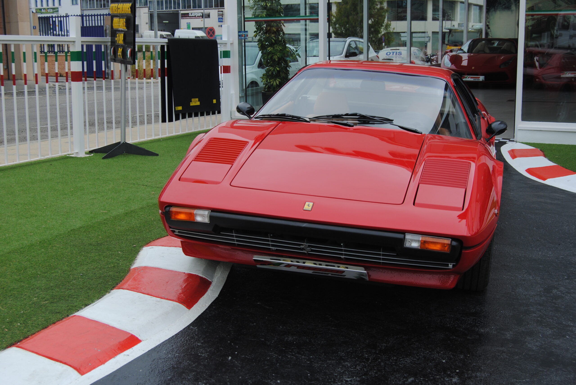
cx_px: 288
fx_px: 745
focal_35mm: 46
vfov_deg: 29.0
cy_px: 192
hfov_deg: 42.3
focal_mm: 31
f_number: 8
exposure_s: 1/250
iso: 100
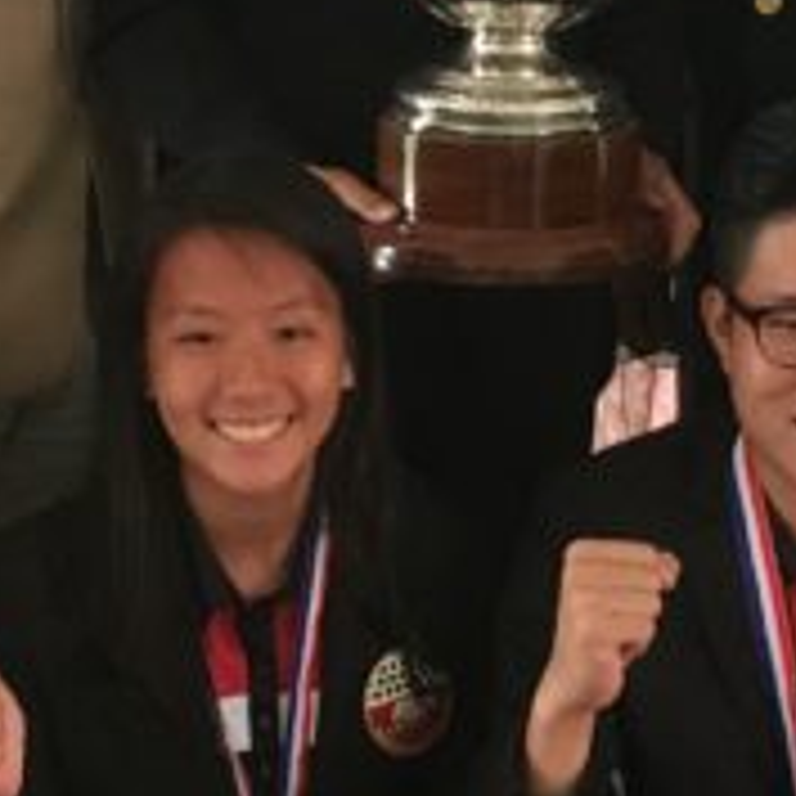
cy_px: 157
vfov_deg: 11.8
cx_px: 468
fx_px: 3850
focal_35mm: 148
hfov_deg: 11.8
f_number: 2.2
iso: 50
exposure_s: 1/17
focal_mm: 4.15
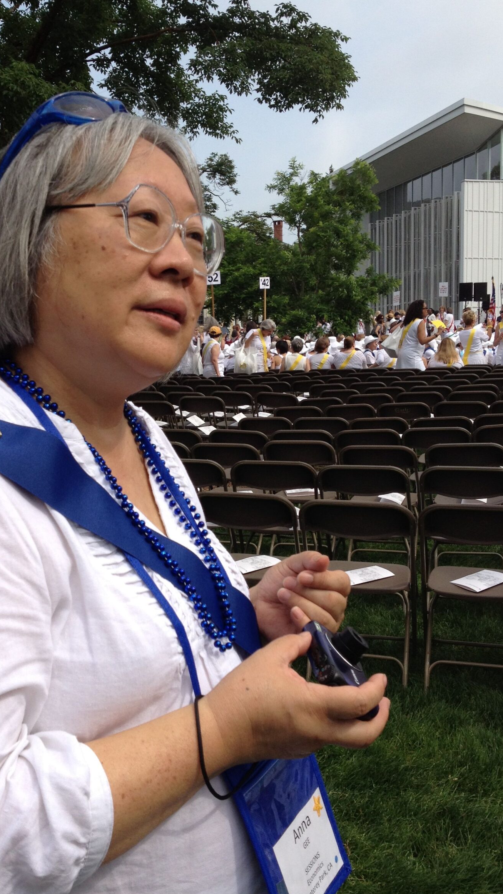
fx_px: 996
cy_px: 461
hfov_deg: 28.3
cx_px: 221
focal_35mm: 42
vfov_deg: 48.4
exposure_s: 1/1453
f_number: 2.4
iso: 64
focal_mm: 4.28
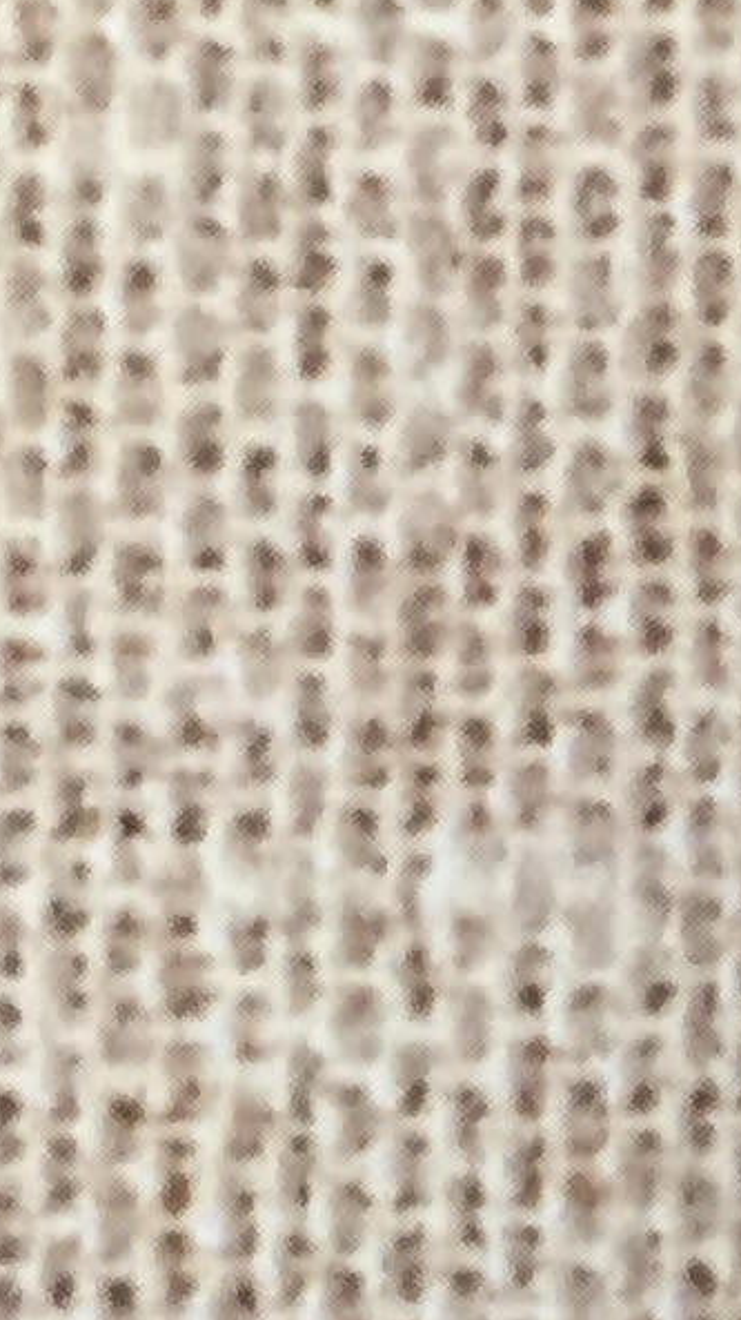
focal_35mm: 174
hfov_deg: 6.5
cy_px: 648
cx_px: 1945
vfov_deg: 12.4
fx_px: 6086
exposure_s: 1/33
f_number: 2.2
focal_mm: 4.2
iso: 160
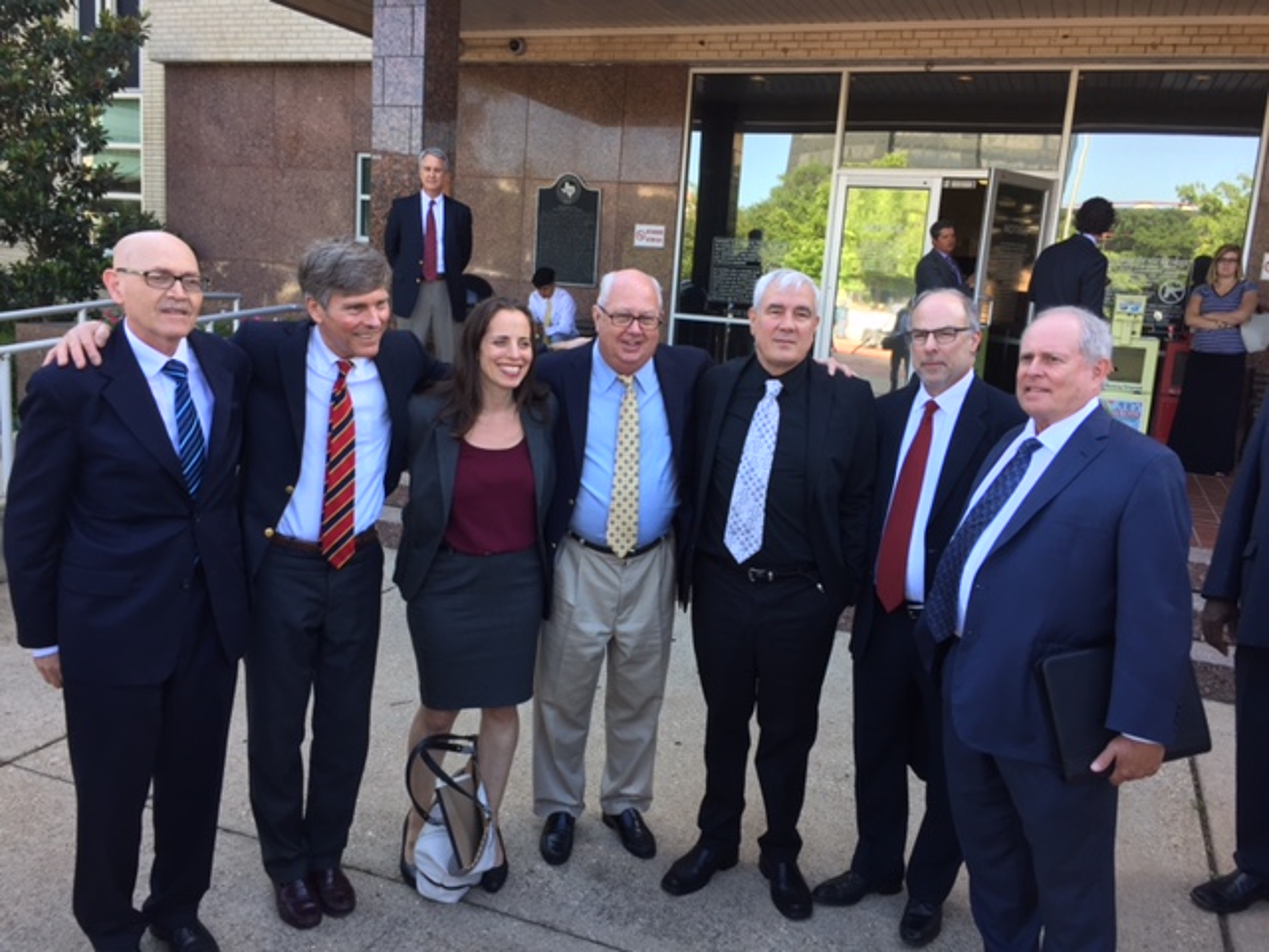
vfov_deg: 48.2
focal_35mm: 29
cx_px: 634
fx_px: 1063
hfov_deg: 61.7
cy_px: 476
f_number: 2.2
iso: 32
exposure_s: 1/120
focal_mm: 4.15
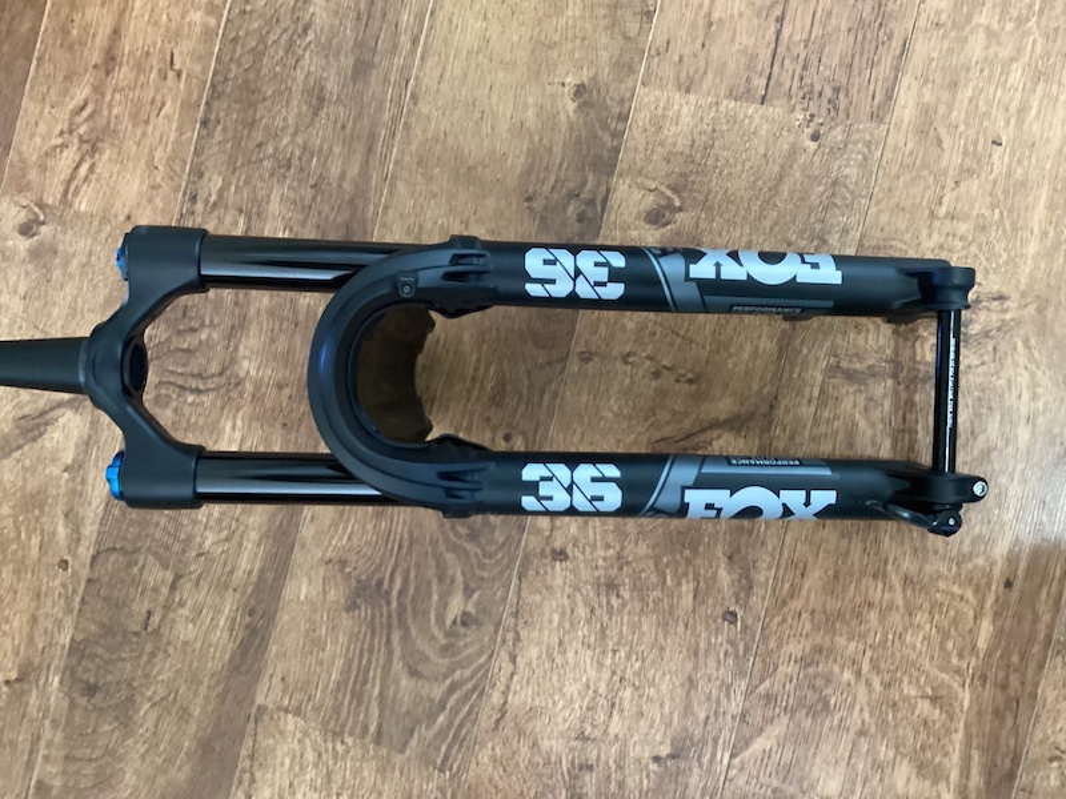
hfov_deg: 58.4
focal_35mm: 31
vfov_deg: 45.4
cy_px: 400
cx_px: 533
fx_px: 955
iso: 500
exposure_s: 1/30
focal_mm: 3.3
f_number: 2.4
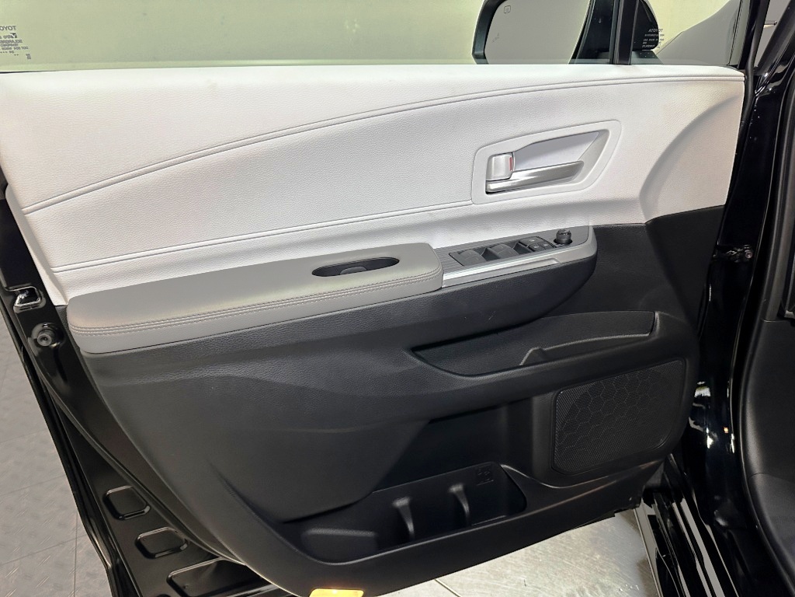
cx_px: 398
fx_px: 551
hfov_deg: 71.6
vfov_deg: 56.8
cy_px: 298
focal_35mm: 24
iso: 320
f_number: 1.78
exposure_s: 1/60
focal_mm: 6.86
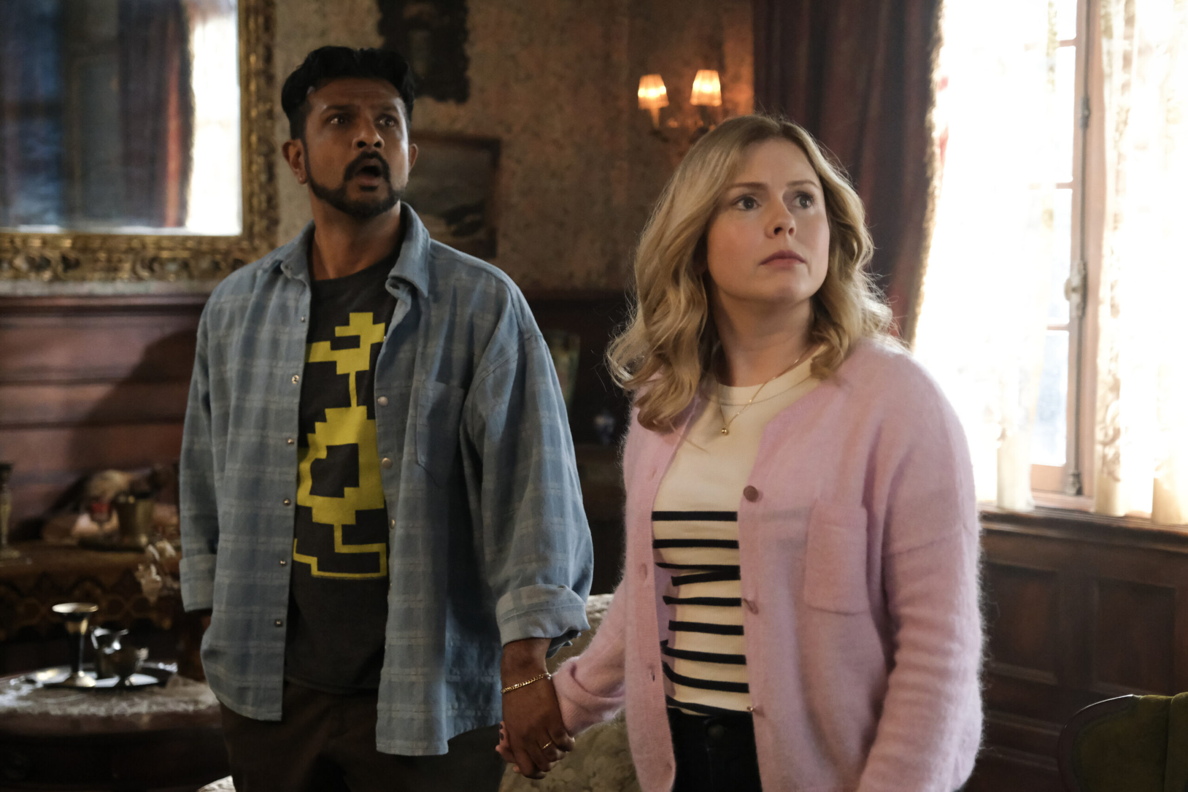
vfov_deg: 21.9
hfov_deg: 32.4
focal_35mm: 62
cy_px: 396
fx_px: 2046
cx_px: 594
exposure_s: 1/125
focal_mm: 41.4
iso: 6400
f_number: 2.8
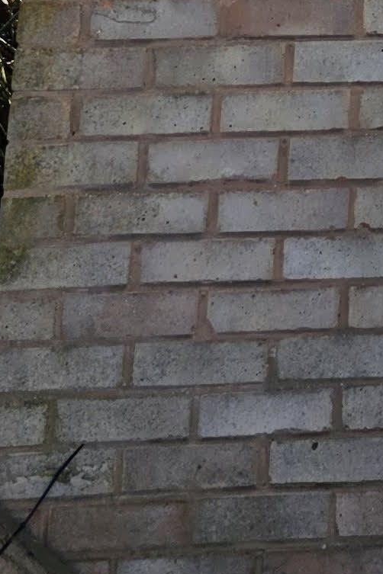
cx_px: 742
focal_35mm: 127
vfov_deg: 12.7
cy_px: -782
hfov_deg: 10.1
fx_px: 2027
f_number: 1.7
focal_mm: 6.3
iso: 10
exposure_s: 1/516
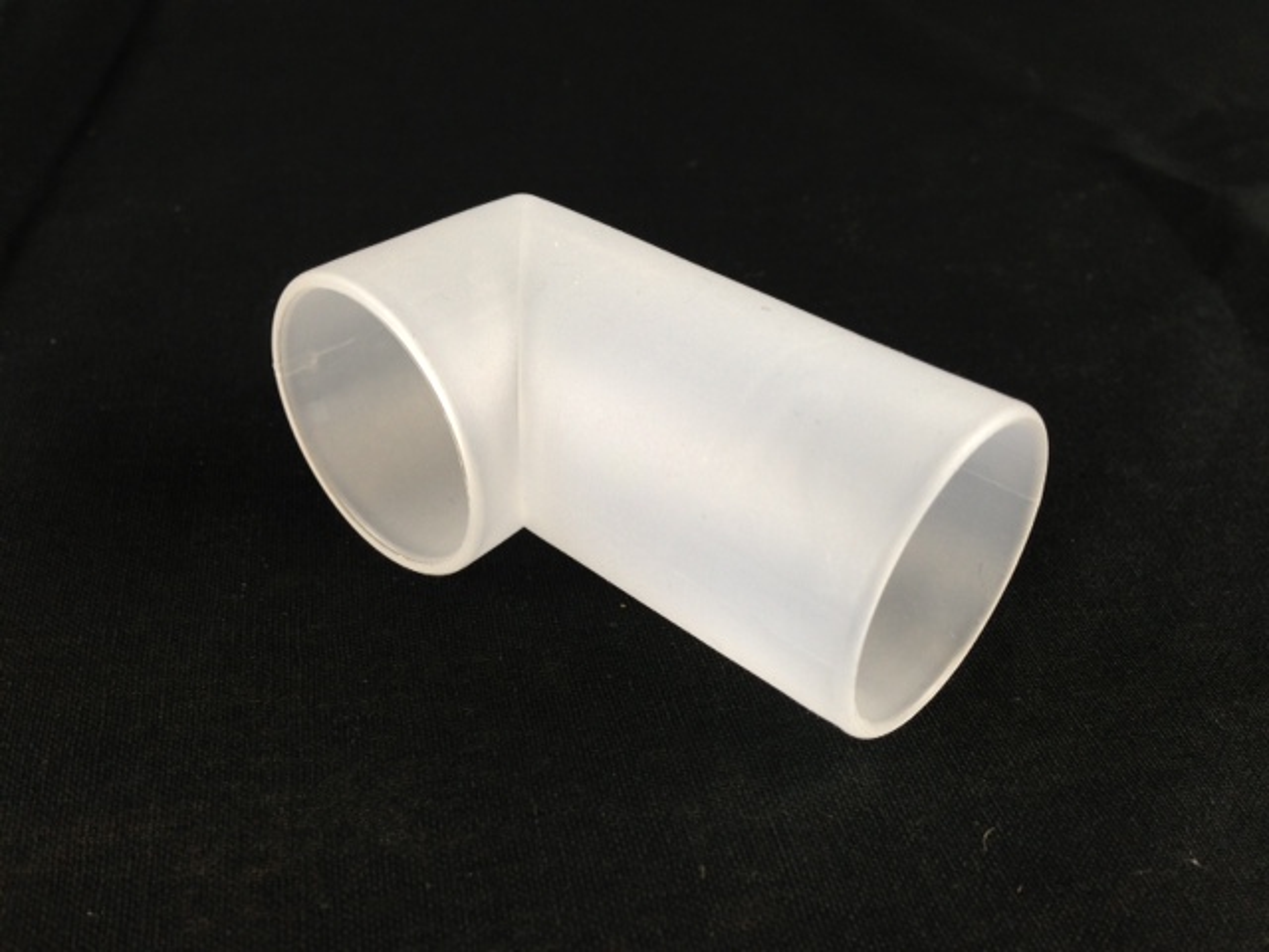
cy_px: 476
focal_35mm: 33
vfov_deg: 42.9
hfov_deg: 55.4
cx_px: 634
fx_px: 1210
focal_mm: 4.13
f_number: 2.4
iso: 50
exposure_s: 1/60
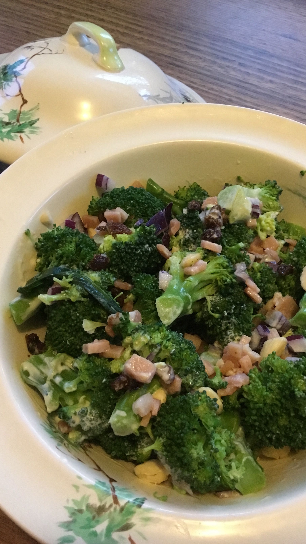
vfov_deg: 58.0
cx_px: 182
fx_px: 490
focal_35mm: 34
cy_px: 273
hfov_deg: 34.6
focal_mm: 3.3
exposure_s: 1/17
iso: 320
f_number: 2.4
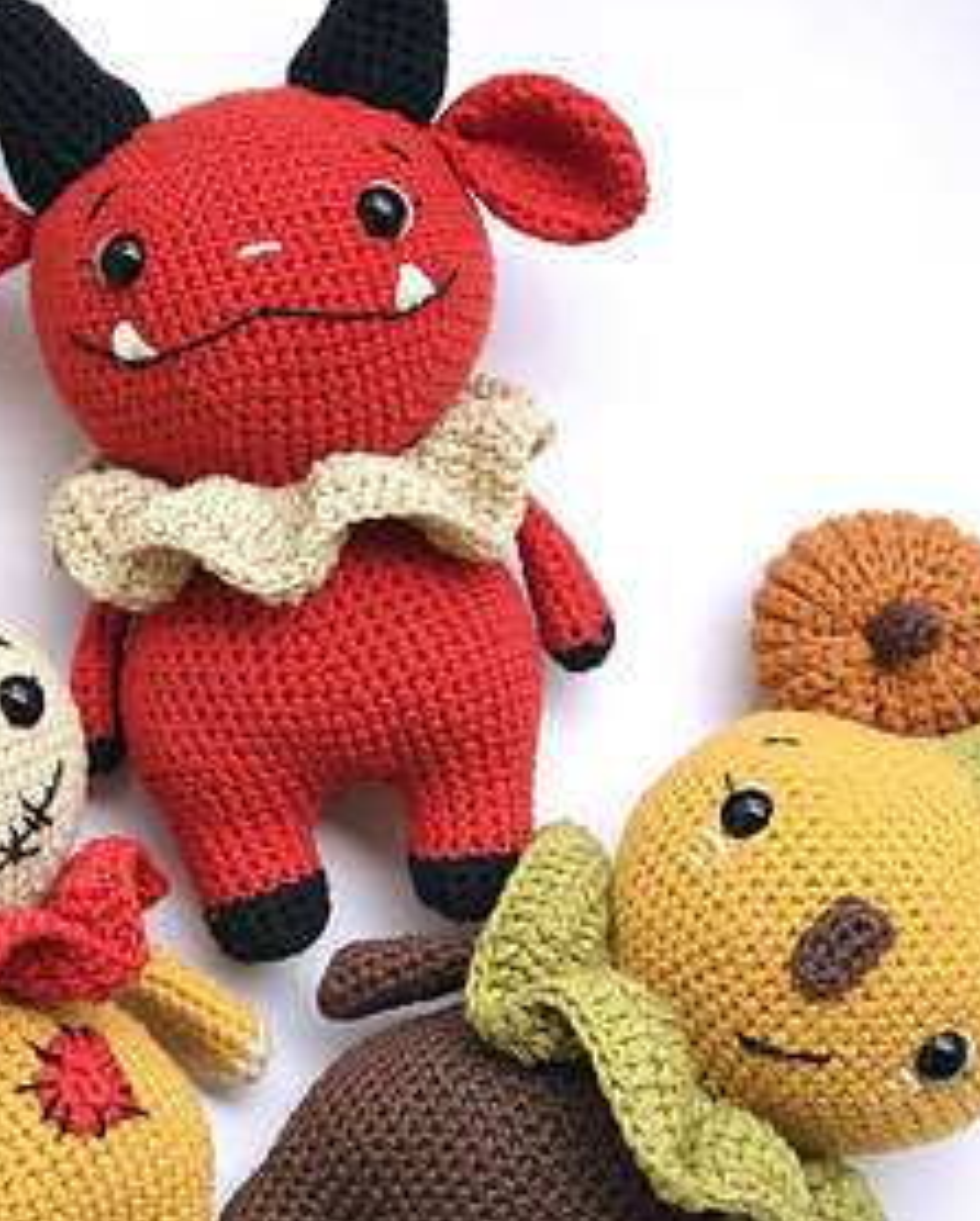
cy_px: 665
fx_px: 3620
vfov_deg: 19.2
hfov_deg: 15.3
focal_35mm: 100
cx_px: 224
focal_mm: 6.6
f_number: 2.8
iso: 20
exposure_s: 1/507
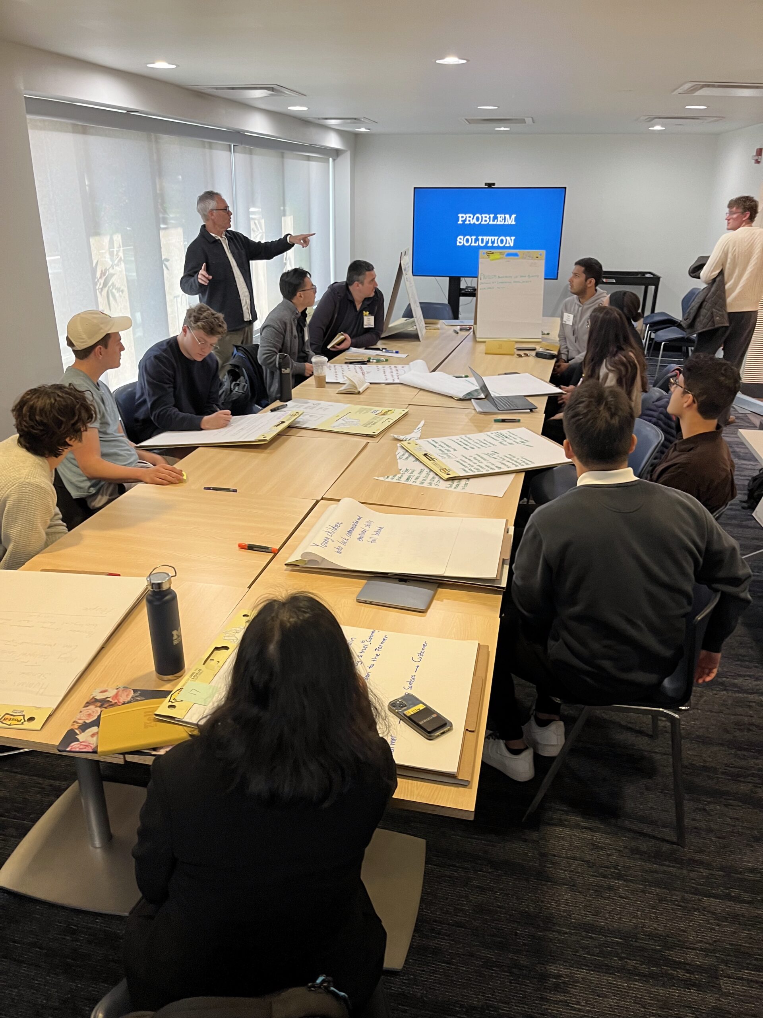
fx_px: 764
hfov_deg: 53.1
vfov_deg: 67.3
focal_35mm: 26
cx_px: 382
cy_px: 509
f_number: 1.6
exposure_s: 1/60
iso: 100
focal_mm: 5.1
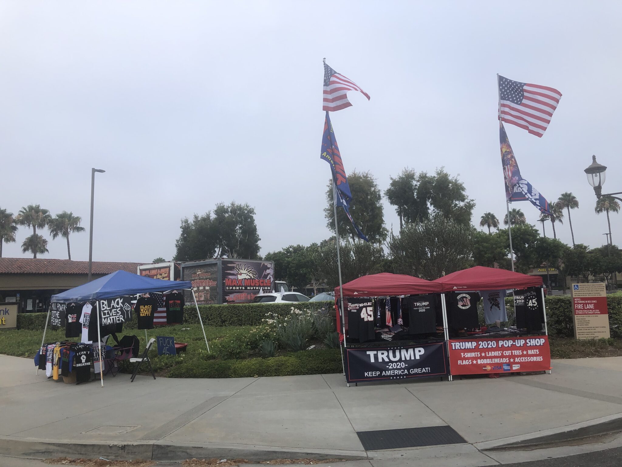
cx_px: 311
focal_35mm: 28
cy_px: 234
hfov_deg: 63.4
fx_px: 503
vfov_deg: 49.7
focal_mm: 3.99
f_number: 1.8
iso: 20
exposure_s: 1/631
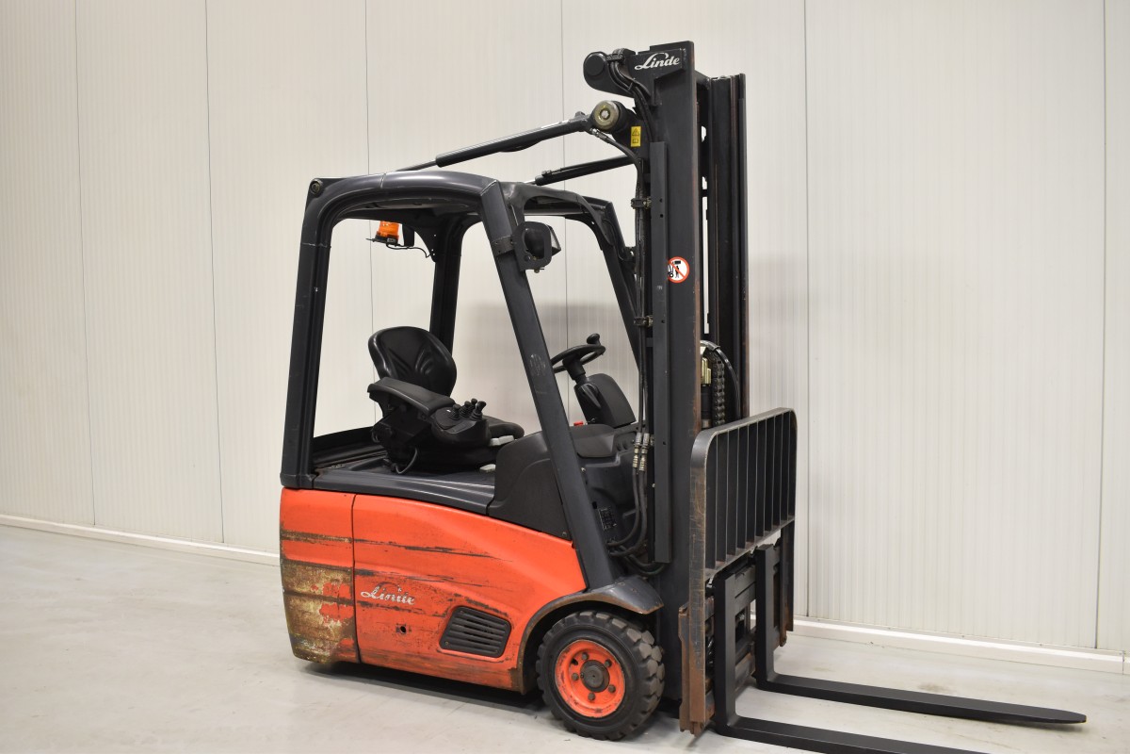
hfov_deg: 57.2
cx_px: 565
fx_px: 1036
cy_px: 377
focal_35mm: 33
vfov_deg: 40.0
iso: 1000
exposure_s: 1/25
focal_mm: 22
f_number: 5
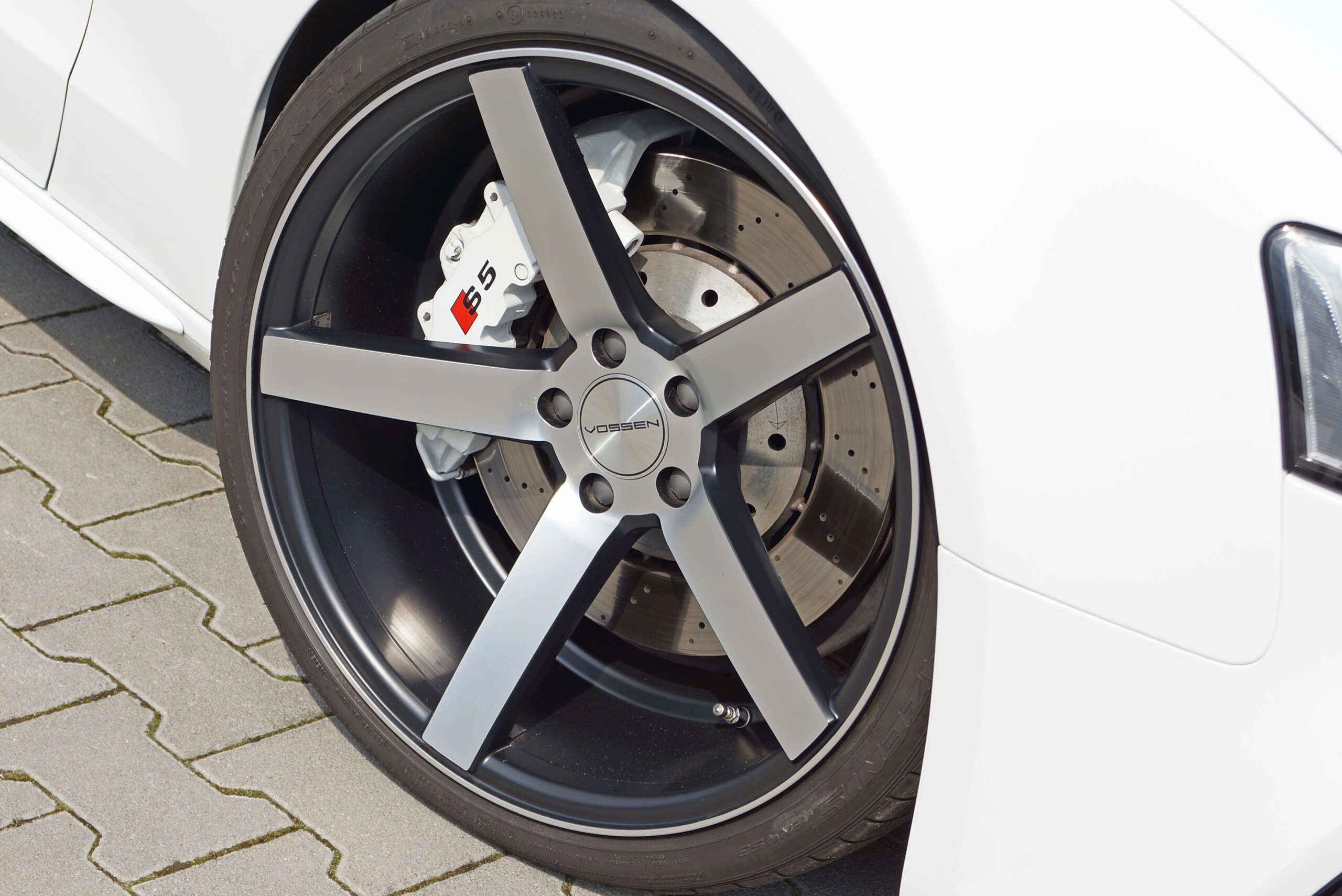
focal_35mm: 105
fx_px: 3916
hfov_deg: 19.4
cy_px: 448
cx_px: 671
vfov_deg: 13.1
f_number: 6.3
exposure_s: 1/500
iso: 100
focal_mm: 50
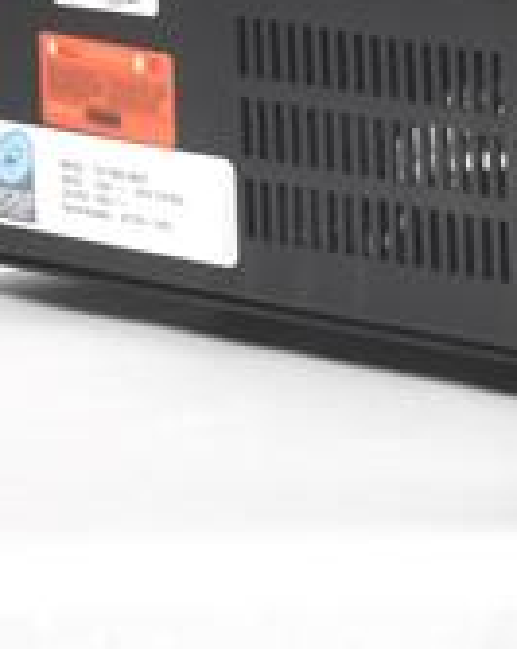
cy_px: 128
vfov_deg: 9.1
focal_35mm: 213
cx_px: 1038
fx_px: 4085
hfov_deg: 7.0
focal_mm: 42
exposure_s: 1/200
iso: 200
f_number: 18
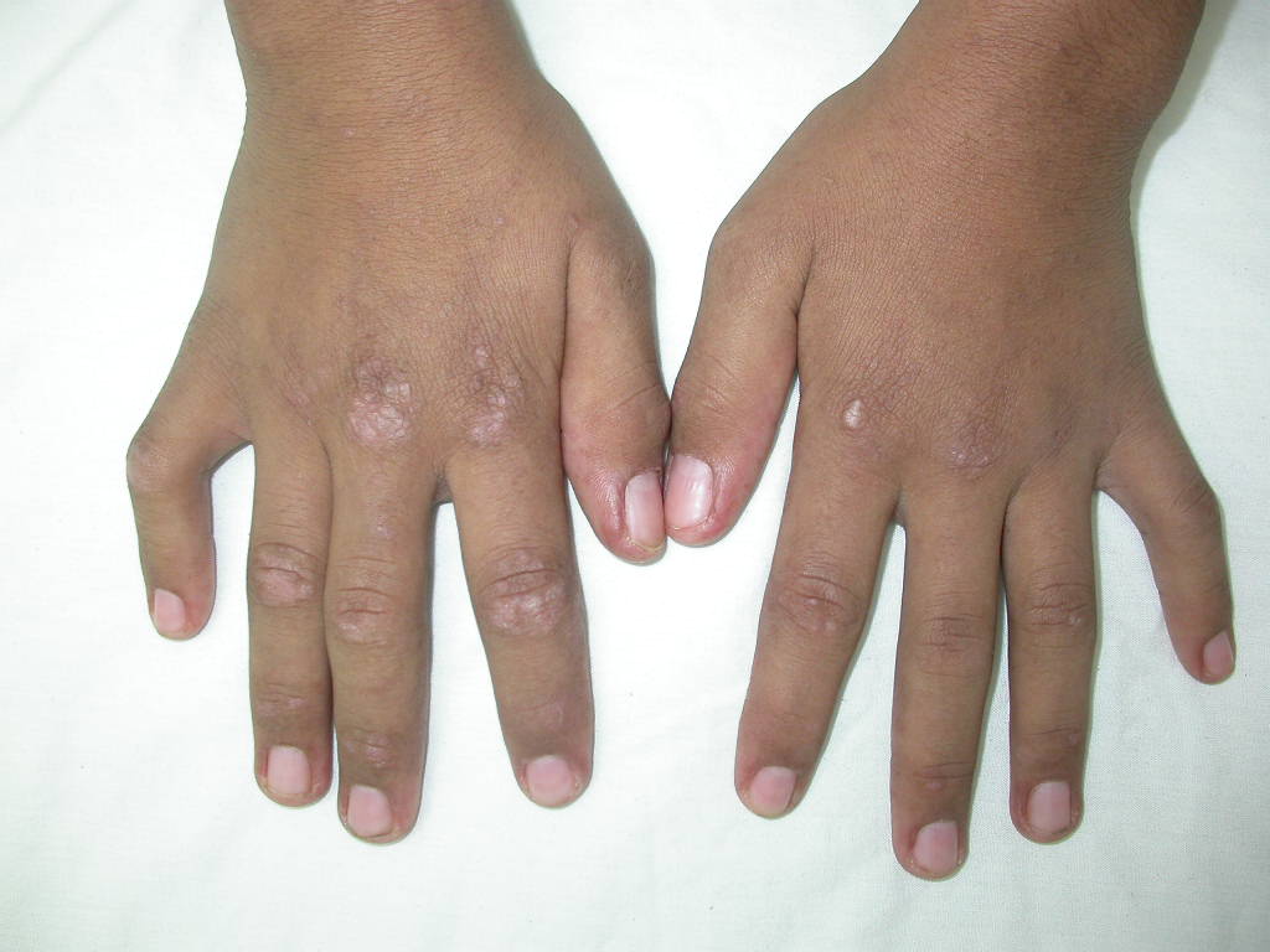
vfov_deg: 37.7
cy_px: 476
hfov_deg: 49.0
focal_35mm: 38
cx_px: 635
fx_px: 1394
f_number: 2.6
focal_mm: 7.85
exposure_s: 1/30
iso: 100
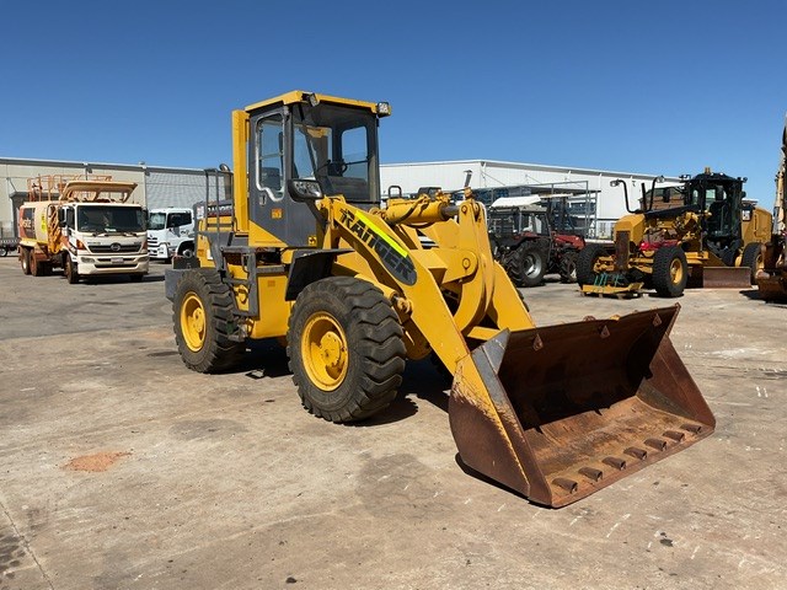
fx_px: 659
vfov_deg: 48.2
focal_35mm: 29
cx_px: 394
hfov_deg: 61.7
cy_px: 295
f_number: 1.8
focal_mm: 3
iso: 16
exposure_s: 1/3125
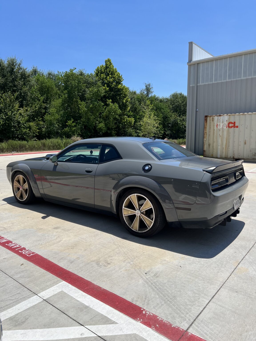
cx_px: 128
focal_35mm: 26
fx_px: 256
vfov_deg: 67.3
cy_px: 170
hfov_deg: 53.1
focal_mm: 5.7
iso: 50
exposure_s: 1/5587
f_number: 1.5
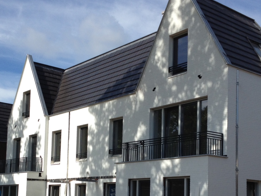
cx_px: 116
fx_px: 482
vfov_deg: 22.5
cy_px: 162
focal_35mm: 64
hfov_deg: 30.3
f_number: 2.4
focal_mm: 4.28
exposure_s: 1/1842
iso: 50
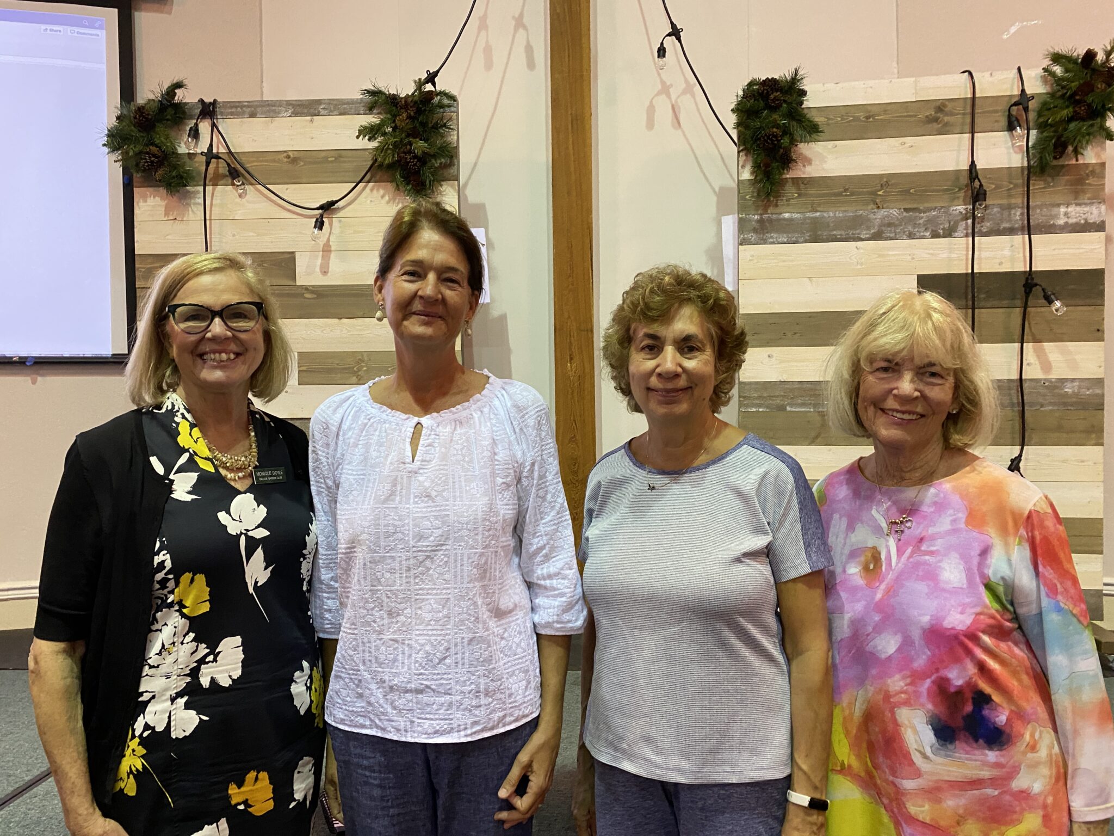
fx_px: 837
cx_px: 557
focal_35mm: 26
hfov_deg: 67.3
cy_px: 418
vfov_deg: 53.1
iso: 400
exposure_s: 1/60
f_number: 1.8
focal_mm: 4.25
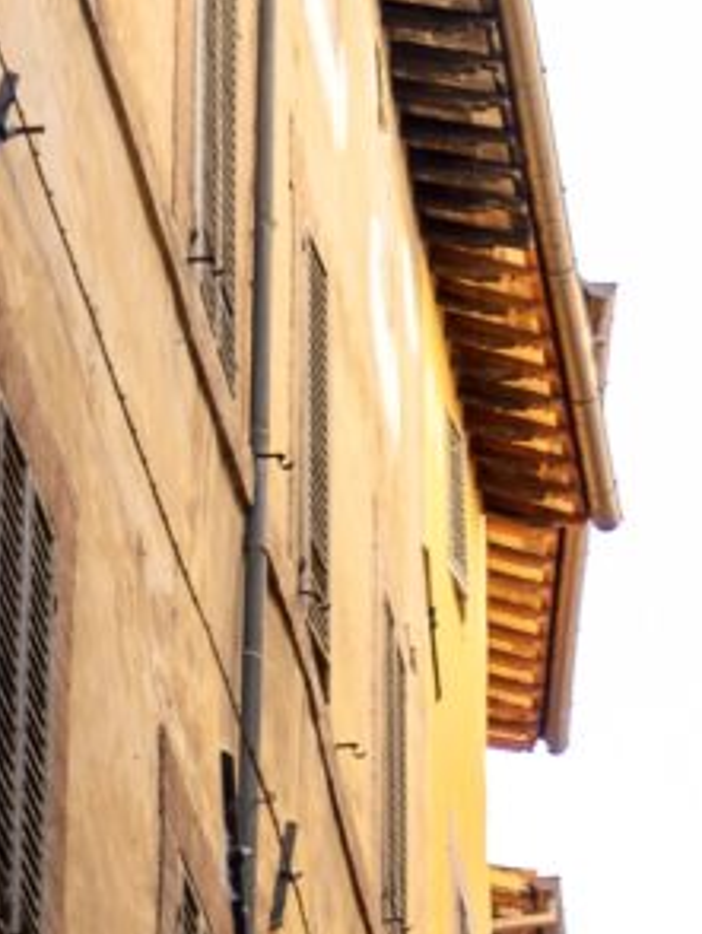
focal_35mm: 201
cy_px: 1064
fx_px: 5427
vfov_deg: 9.7
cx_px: 573
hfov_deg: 7.4
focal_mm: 30
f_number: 2.8
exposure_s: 1/160
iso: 100
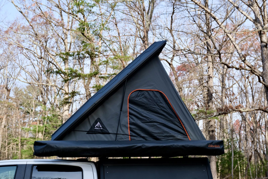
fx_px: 268
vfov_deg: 36.9
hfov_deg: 53.1
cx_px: 134
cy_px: 90
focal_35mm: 36
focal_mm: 24.2
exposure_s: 1/320
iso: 320
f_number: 5.6
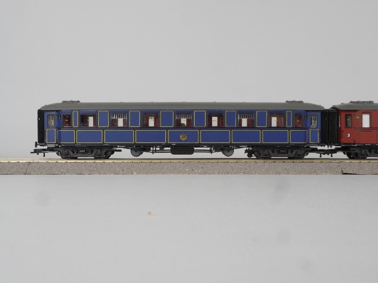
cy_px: 142
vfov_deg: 28.6
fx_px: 557
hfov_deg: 37.5
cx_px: 189
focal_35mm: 51
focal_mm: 9.1
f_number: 4.9
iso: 100
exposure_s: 1/30
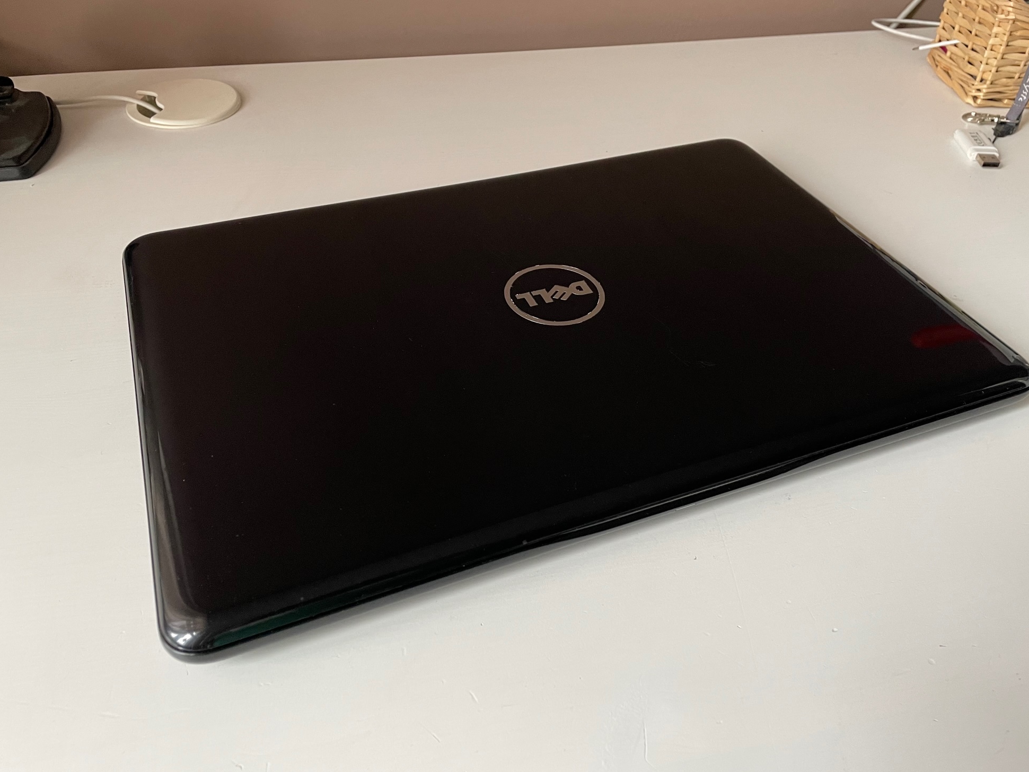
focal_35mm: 27
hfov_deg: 65.3
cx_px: 521
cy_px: 375
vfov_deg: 51.4
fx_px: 803
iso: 200
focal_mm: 4.2
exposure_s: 1/60
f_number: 1.6
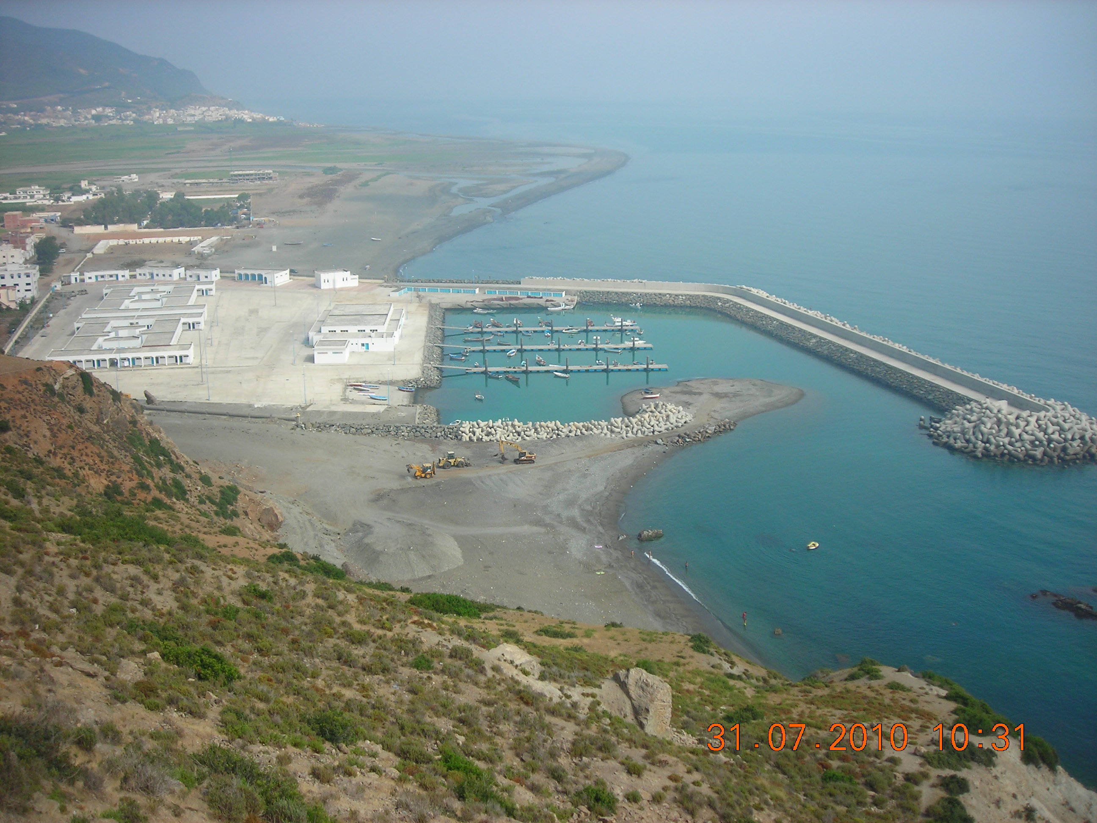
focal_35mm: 38
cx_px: 548
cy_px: 412
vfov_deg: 37.7
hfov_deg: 49.0
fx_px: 1204
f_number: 6.4
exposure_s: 1/175
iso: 50
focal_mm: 6.3
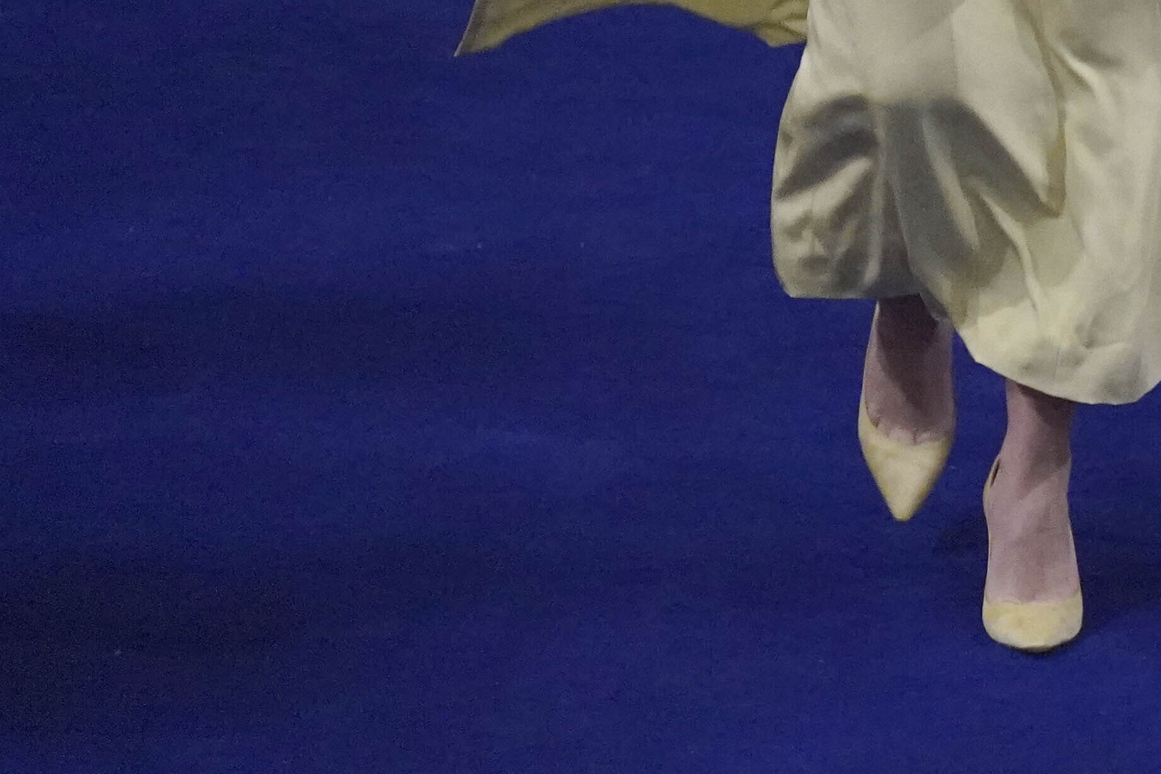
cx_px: 1746
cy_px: -343
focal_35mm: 1949
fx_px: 62845
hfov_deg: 1.1
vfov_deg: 0.7
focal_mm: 600
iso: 10000
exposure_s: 1/400
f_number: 4
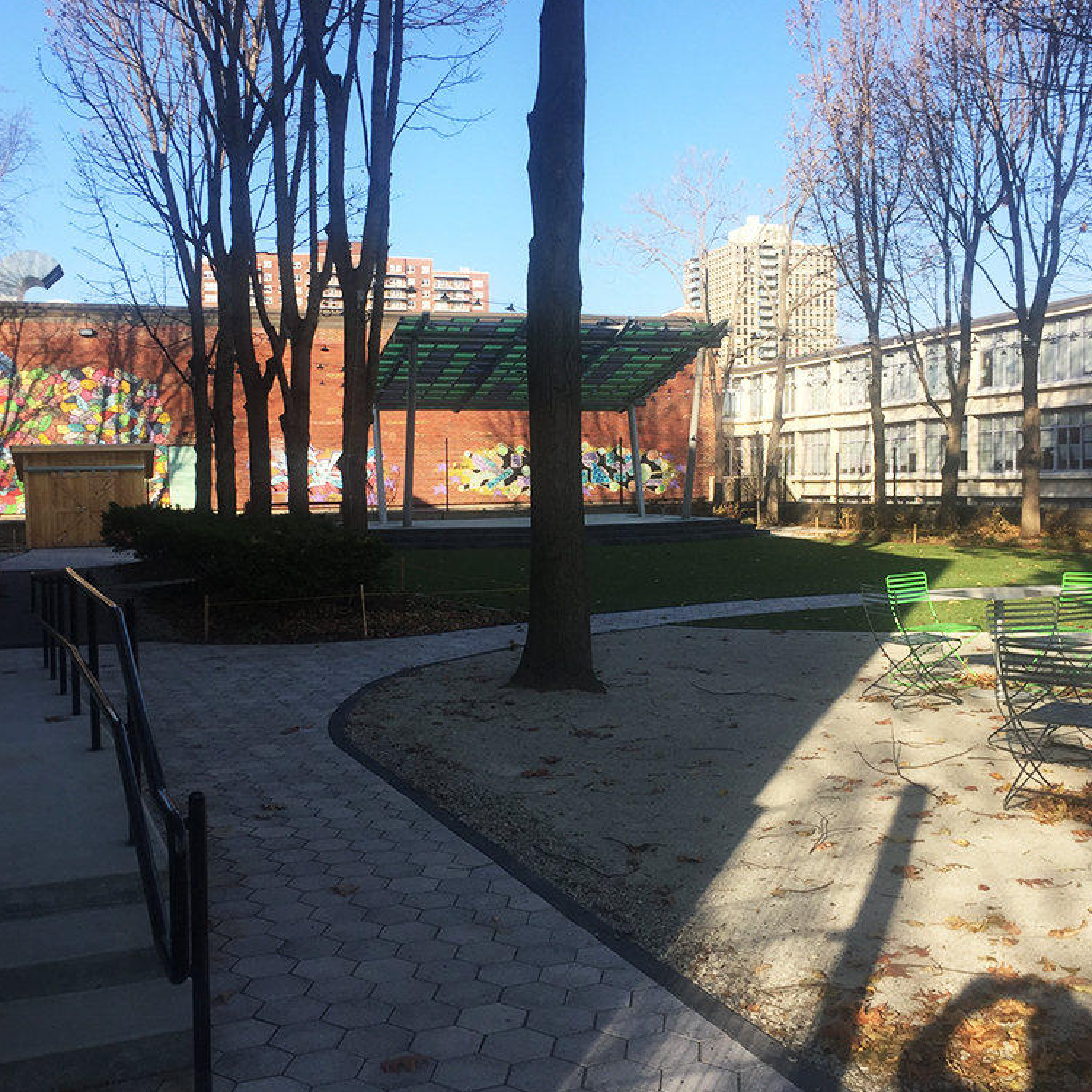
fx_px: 1249
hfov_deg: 47.2
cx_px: 530
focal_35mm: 35
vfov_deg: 47.2
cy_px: 539
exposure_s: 1/1014
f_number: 2.2
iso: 32
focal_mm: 4.15
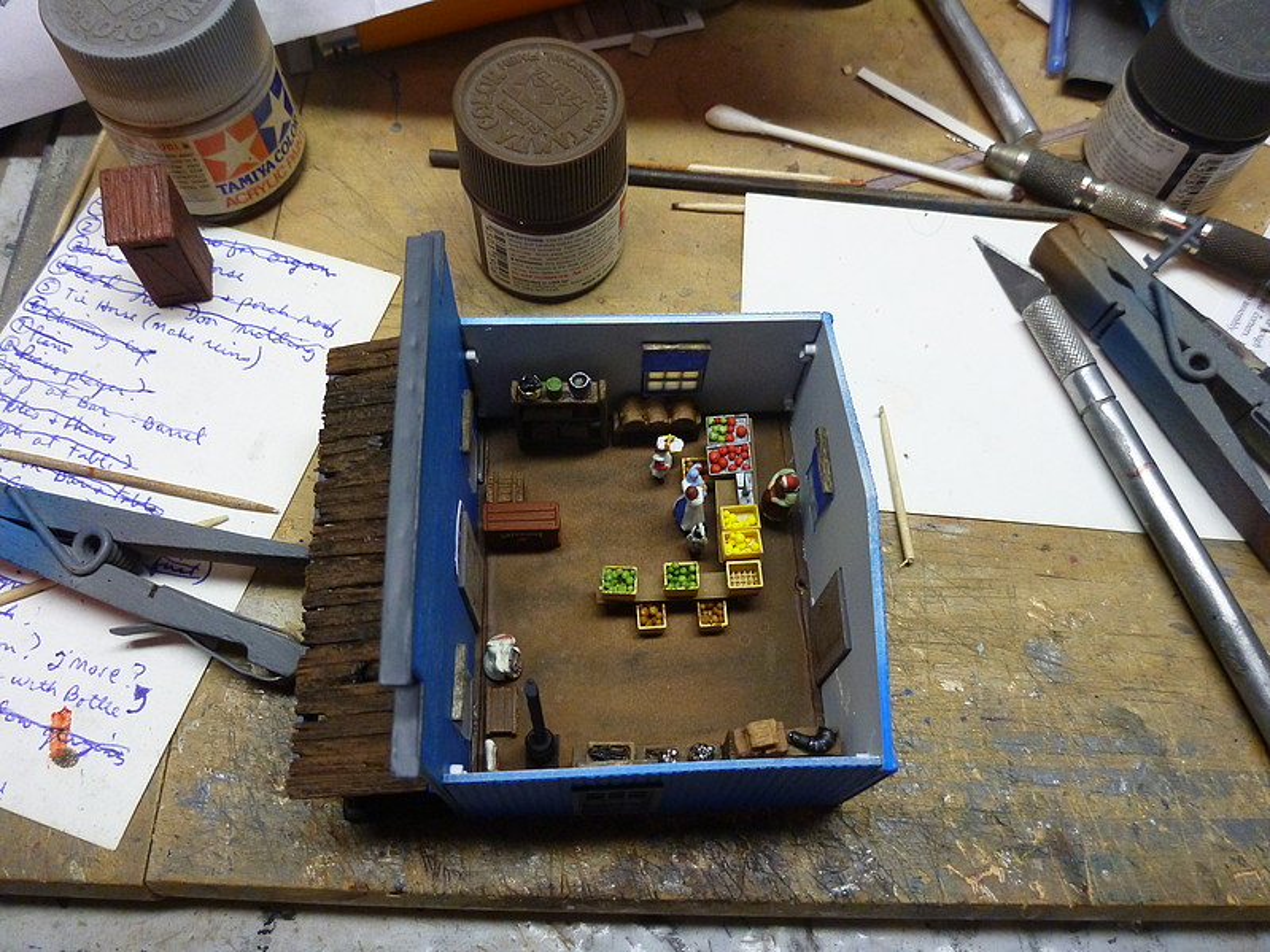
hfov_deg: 63.5
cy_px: 476
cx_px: 635
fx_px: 1027
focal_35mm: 28
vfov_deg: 49.7
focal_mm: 4.9
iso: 400
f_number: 3.3
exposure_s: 1/40
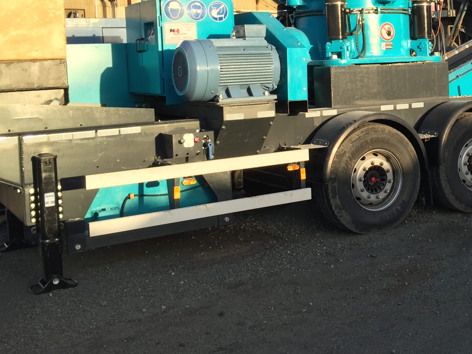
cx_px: 419
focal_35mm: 52
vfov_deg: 27.5
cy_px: 74
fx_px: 709
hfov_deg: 34.9
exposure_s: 1/608
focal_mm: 4.15
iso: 32
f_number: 2.2
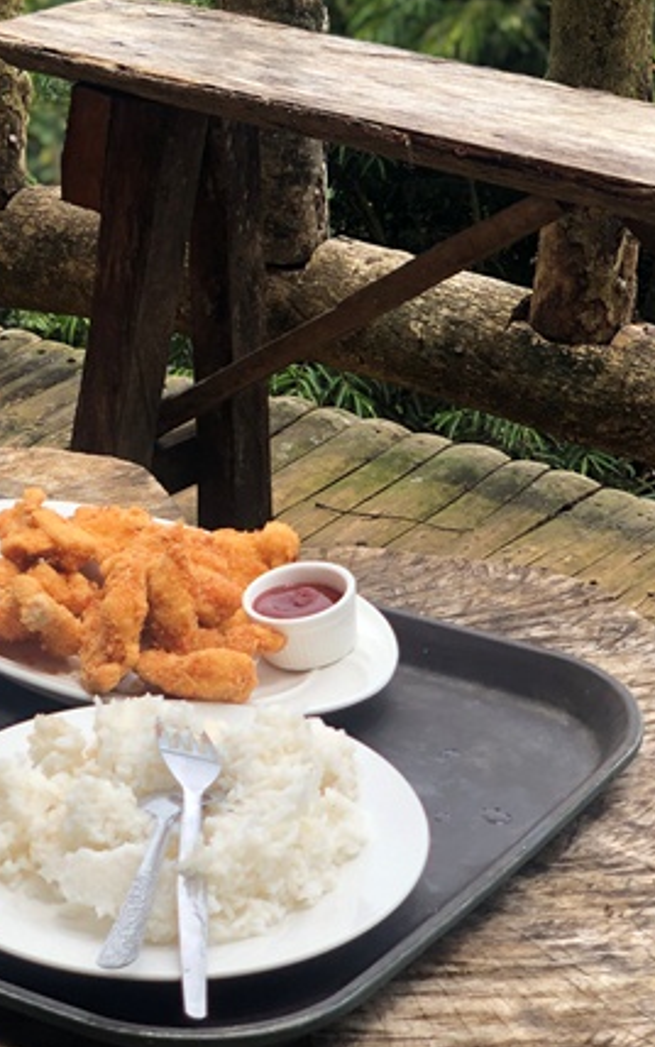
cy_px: 201
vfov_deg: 20.0
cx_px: 32
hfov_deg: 12.6
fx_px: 2938
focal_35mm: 103
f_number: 2.4
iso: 16
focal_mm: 6
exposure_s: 1/480
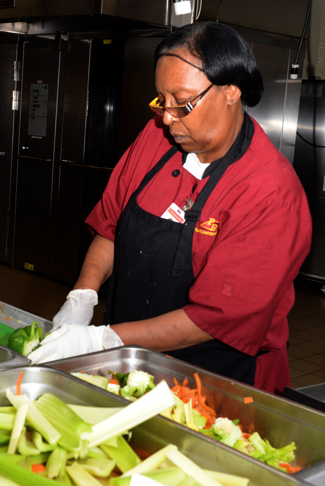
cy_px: 243
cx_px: 162
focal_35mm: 34
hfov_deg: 38.9
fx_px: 460
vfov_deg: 55.8
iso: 500
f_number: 7.1
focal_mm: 34
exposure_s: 1/200
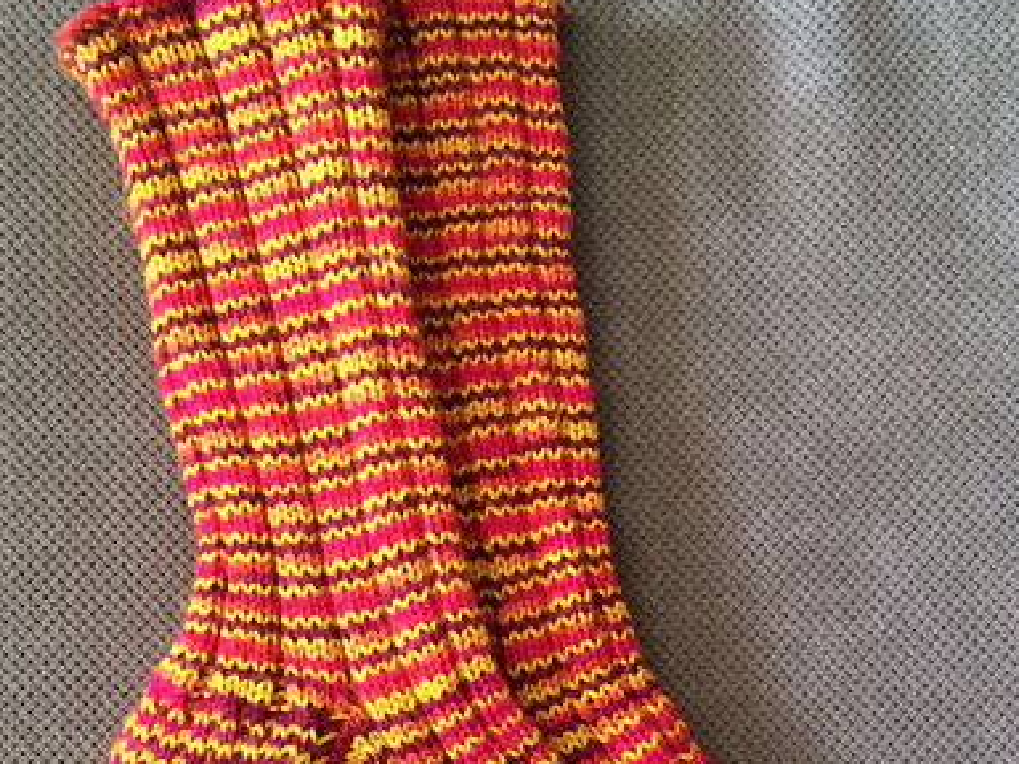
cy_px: 639
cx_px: 536
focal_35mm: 50
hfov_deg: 38.2
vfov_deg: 28.3
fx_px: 1472
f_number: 2.2
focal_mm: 4.12
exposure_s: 1/30
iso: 250
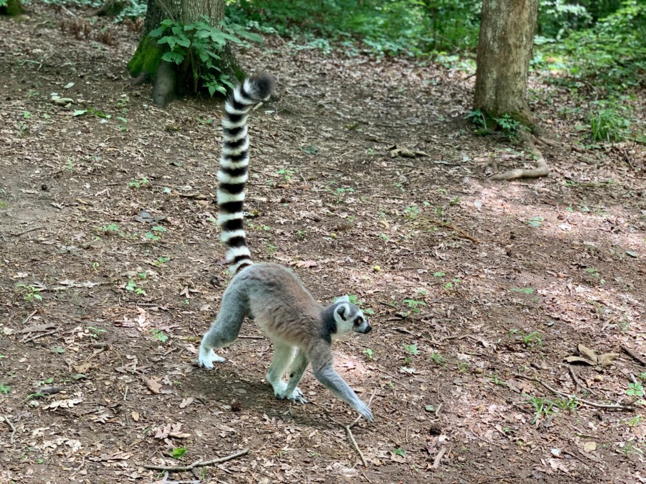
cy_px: 242
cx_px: 323
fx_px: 970
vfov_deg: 28.0
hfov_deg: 36.8
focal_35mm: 52
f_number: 2.4
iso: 100
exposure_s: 1/122
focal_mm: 6
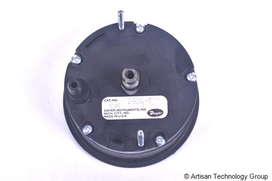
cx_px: 136
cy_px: 90
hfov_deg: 24.6
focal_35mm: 82
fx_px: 623
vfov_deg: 16.6
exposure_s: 1/200
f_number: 11
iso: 200
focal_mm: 55
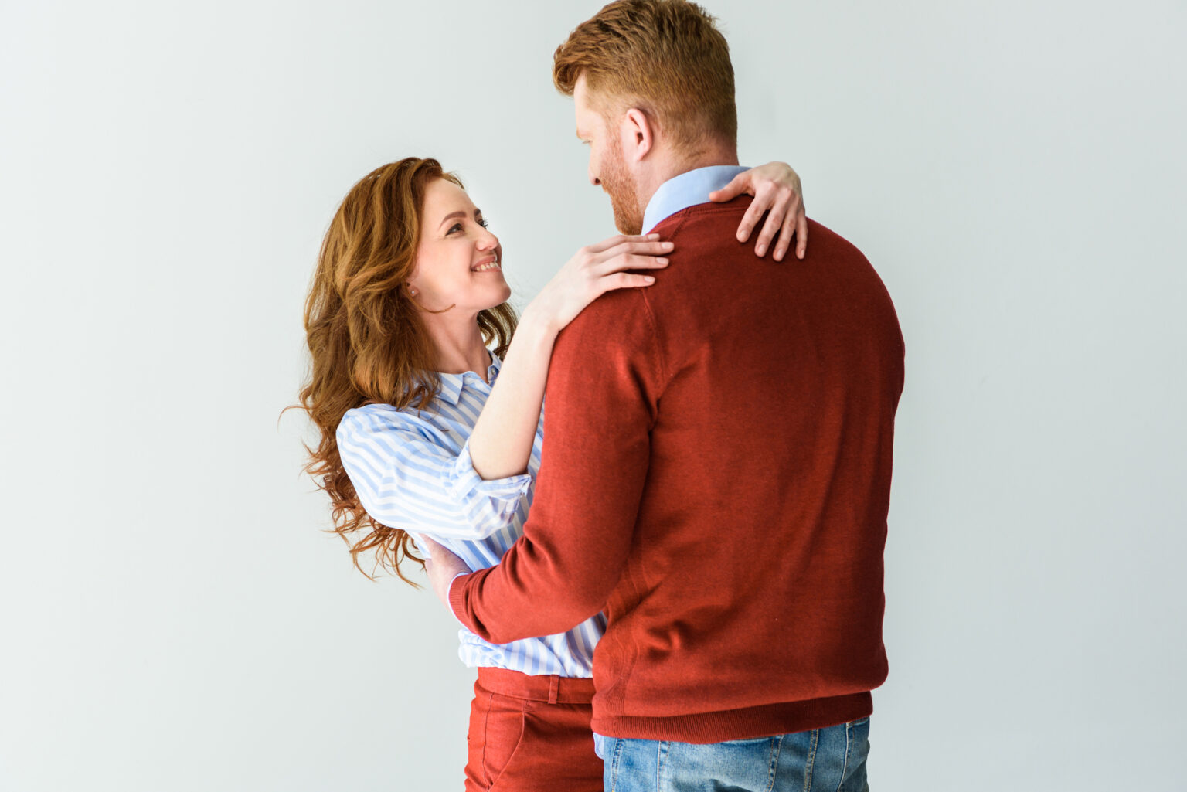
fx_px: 2144
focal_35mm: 65
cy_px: 396
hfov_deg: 31.0
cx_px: 594
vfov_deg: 20.9
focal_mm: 65
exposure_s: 1/250
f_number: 4
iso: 250
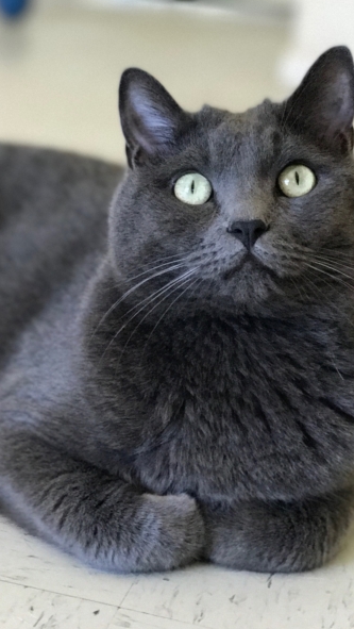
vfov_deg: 25.3
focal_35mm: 84
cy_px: 318
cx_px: 23
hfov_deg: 14.2
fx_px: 1400
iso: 250
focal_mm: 6.6
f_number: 2.8
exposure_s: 1/60
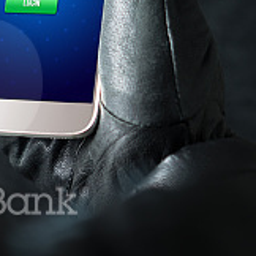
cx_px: -62
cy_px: 6
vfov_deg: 8.7
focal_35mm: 201
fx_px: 1682
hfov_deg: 8.6
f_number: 2.8
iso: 250
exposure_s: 1/50
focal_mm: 50
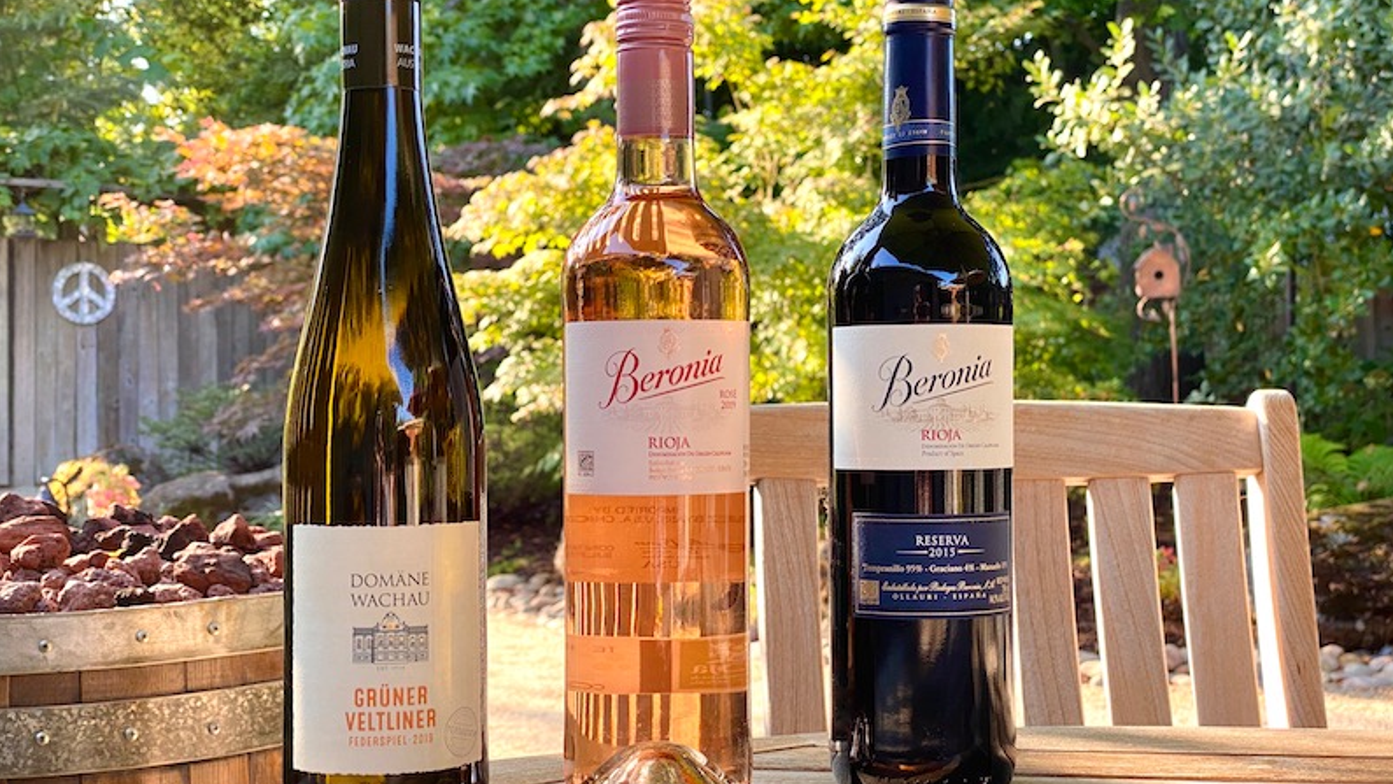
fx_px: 2105
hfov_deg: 36.6
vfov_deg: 21.1
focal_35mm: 57
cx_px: 697
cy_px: 381
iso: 32
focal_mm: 6
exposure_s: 1/122
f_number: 2
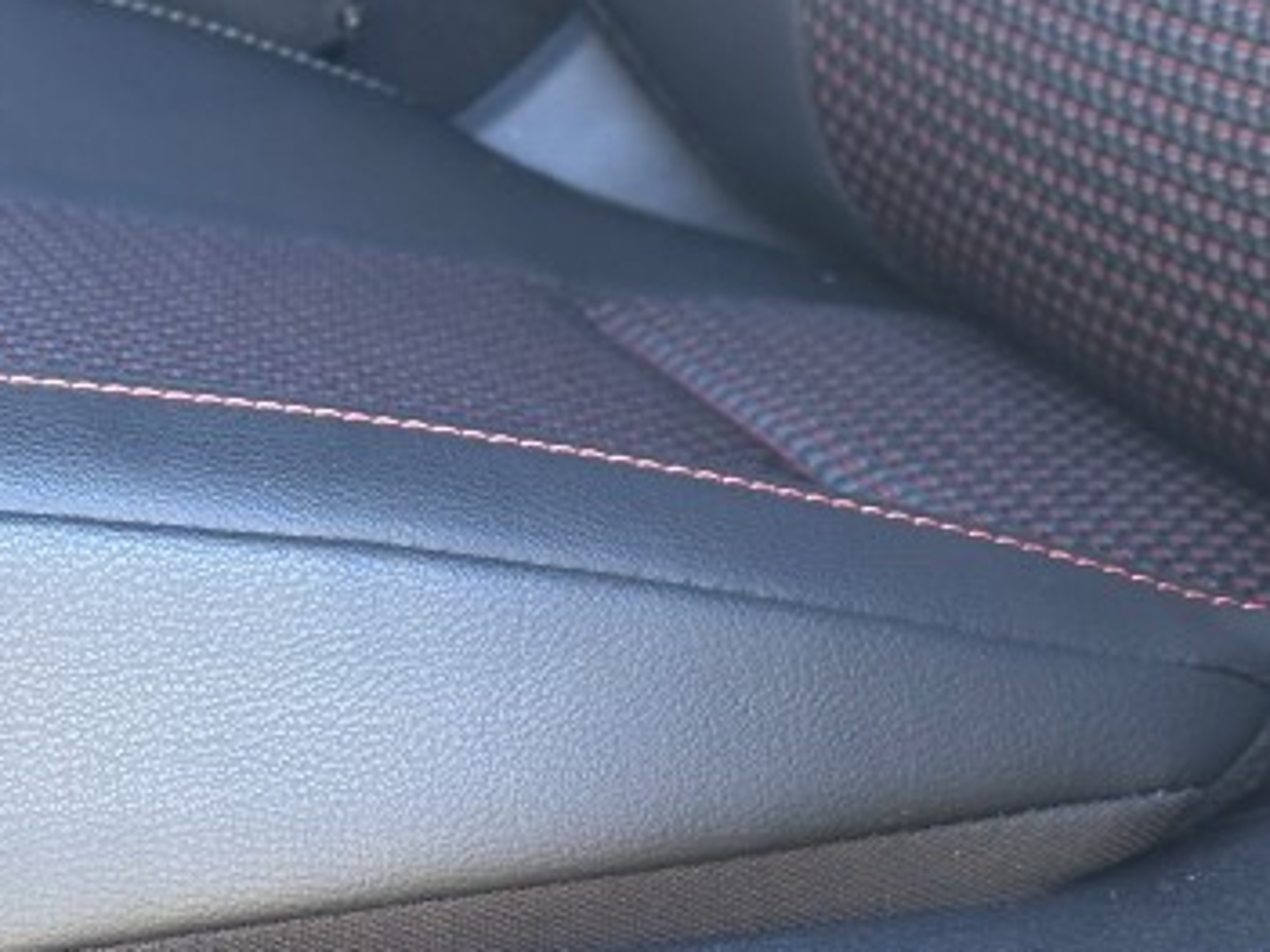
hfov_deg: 13.8
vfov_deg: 10.6
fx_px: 5135
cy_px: 456
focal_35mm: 140
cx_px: -112
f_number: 1.78
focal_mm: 6.86
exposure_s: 1/78
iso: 80
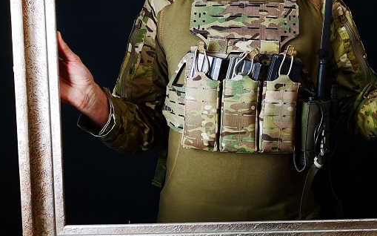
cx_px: 243
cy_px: 72
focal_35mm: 45
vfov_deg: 28.3
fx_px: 462
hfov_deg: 43.9
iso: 400
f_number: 1.8
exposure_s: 1/100
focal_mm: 3.95
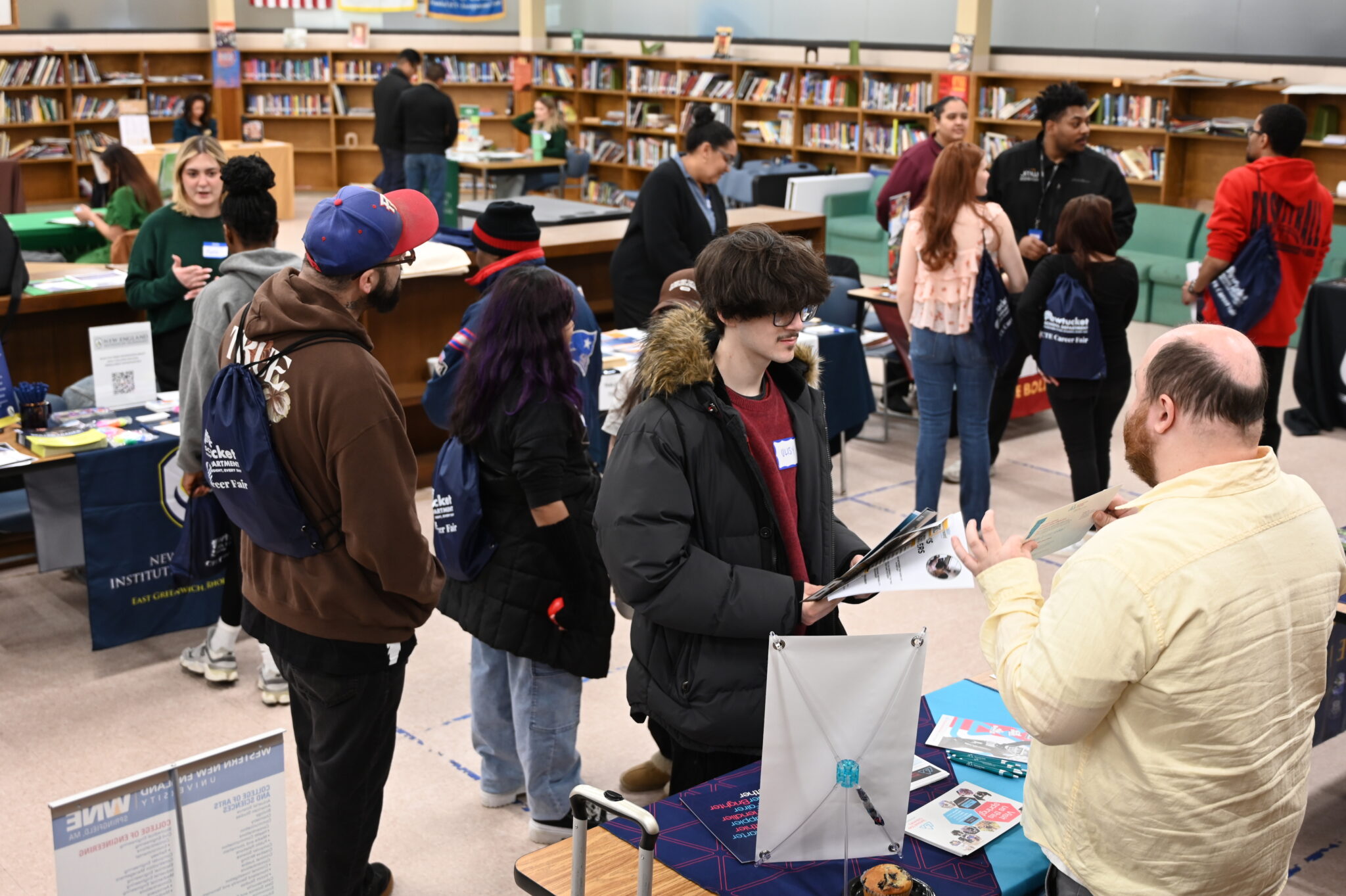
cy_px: 448
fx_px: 1607
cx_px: 673
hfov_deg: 45.5
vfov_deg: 31.2
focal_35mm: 43
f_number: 4
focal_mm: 43
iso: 900
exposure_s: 1/50
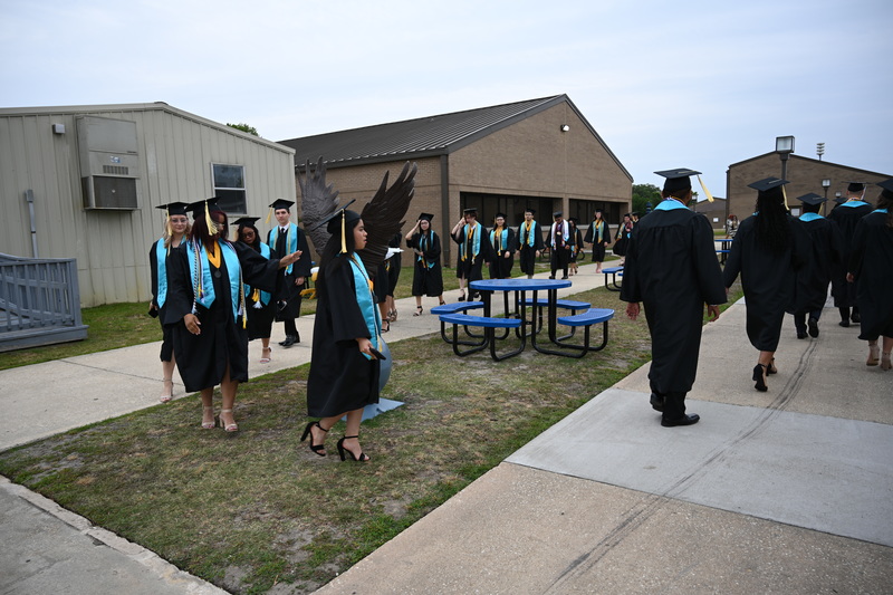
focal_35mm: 24
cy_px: 298
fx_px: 595
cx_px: 446
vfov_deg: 53.1
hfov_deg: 73.8
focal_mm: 24
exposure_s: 1/500
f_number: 4
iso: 100
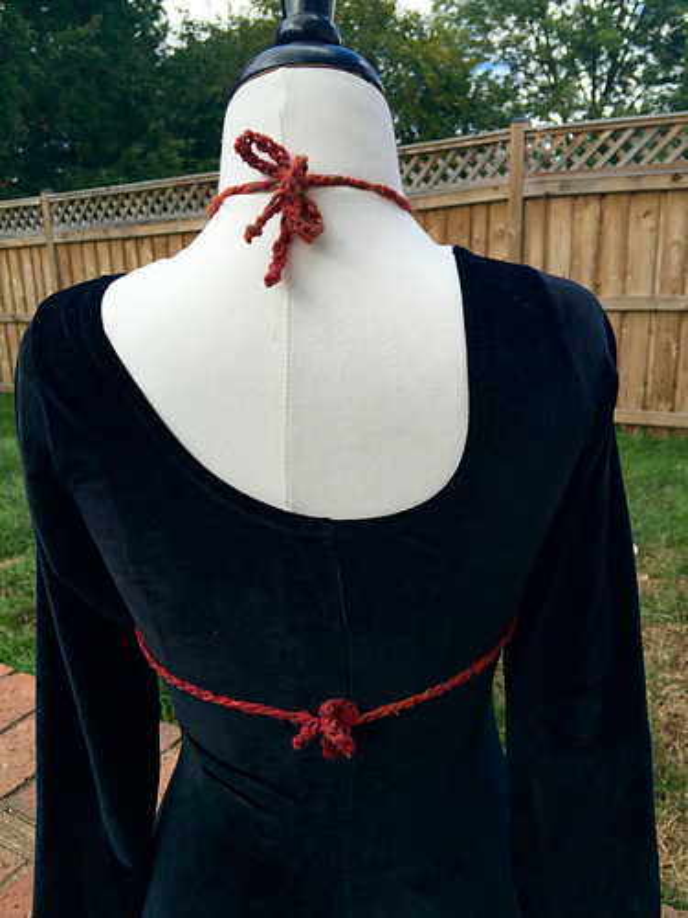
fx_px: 769
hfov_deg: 48.2
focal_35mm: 29
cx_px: 344
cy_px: 459
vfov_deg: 61.7
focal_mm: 4.15
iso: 32
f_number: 2.2
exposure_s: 1/920
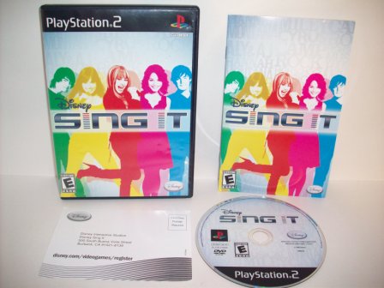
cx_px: 192
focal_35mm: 37
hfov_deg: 50.1
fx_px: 410
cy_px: 144
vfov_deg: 38.7
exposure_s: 1/45
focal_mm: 6.2
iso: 160
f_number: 2.8
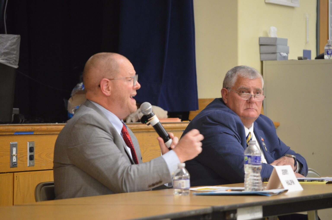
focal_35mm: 150
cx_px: 166
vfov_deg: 9.1
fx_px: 1380
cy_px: 110
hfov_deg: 13.7
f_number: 4.5
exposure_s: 1/30
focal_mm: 100
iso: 2000
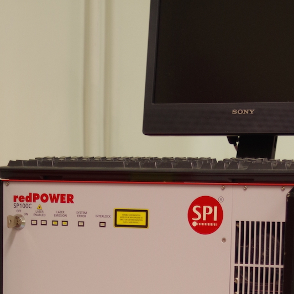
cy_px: 413
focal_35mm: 147
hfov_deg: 11.9
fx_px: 1413
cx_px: 166
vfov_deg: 11.5
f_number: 4
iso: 800
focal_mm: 50
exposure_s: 1/25
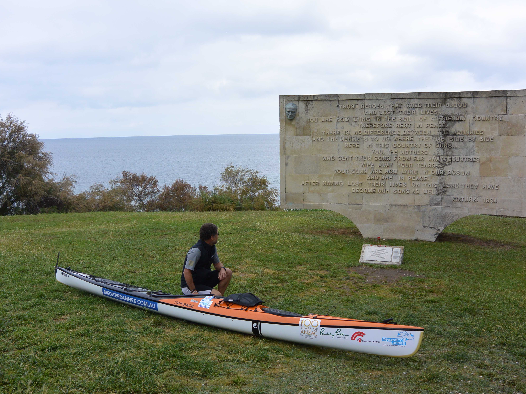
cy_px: 200
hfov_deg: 56.8
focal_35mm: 32
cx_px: 276
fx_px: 486
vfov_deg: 44.2
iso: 160
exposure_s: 1/800
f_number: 3.5
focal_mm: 11
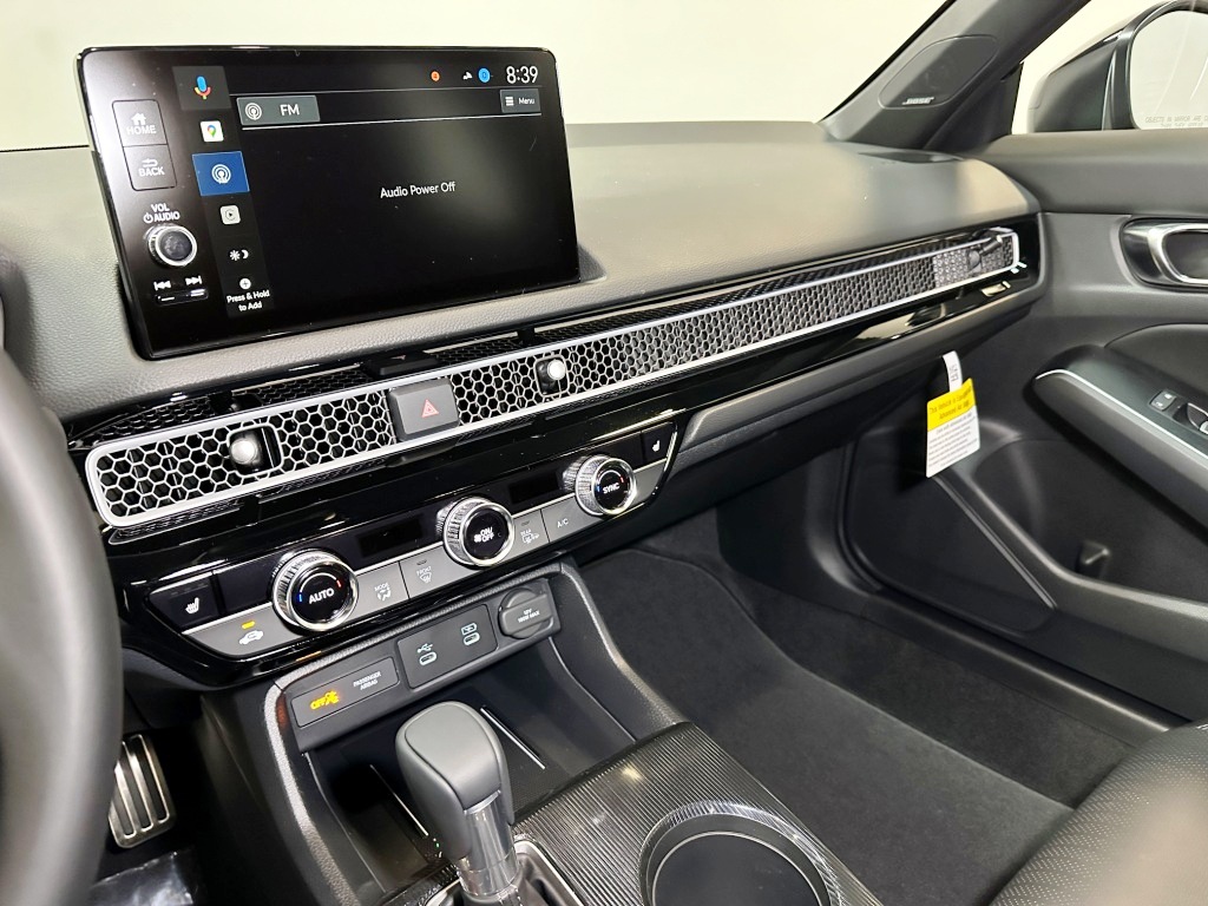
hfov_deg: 71.6
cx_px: 604
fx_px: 838
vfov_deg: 56.8
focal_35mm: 24
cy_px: 453
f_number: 1.78
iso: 1000
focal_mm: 6.86
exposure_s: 1/40
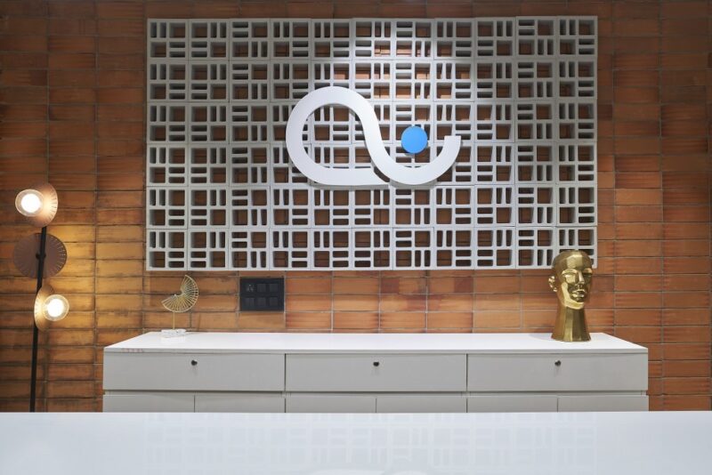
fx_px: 475
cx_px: 356
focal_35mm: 24
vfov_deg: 53.2
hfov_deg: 73.7
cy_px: 238
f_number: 7.1
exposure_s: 1/5
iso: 125
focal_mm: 24
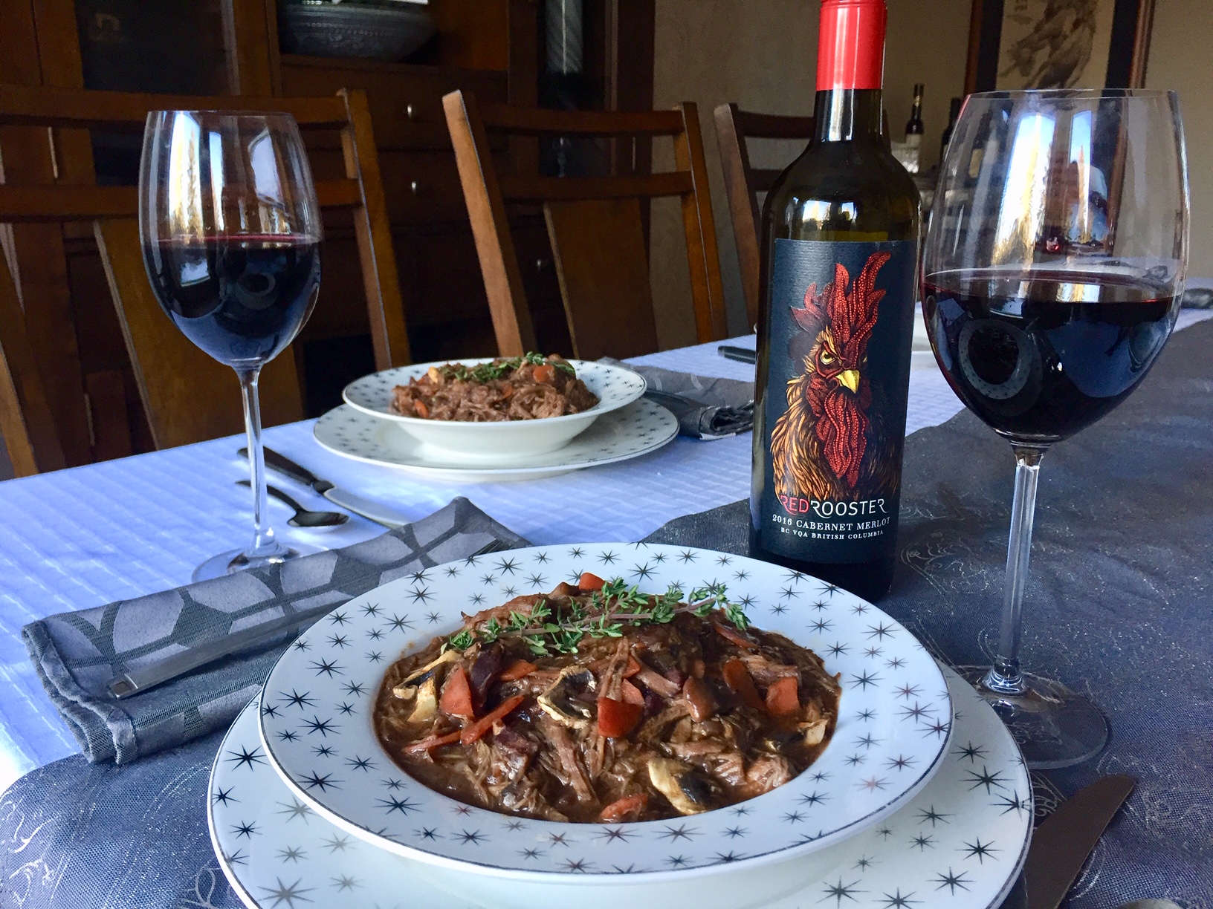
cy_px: 454
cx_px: 606
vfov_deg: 48.2
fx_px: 1016
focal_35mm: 29
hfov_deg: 61.7
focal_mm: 4.15
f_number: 2.2
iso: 80
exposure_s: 1/30
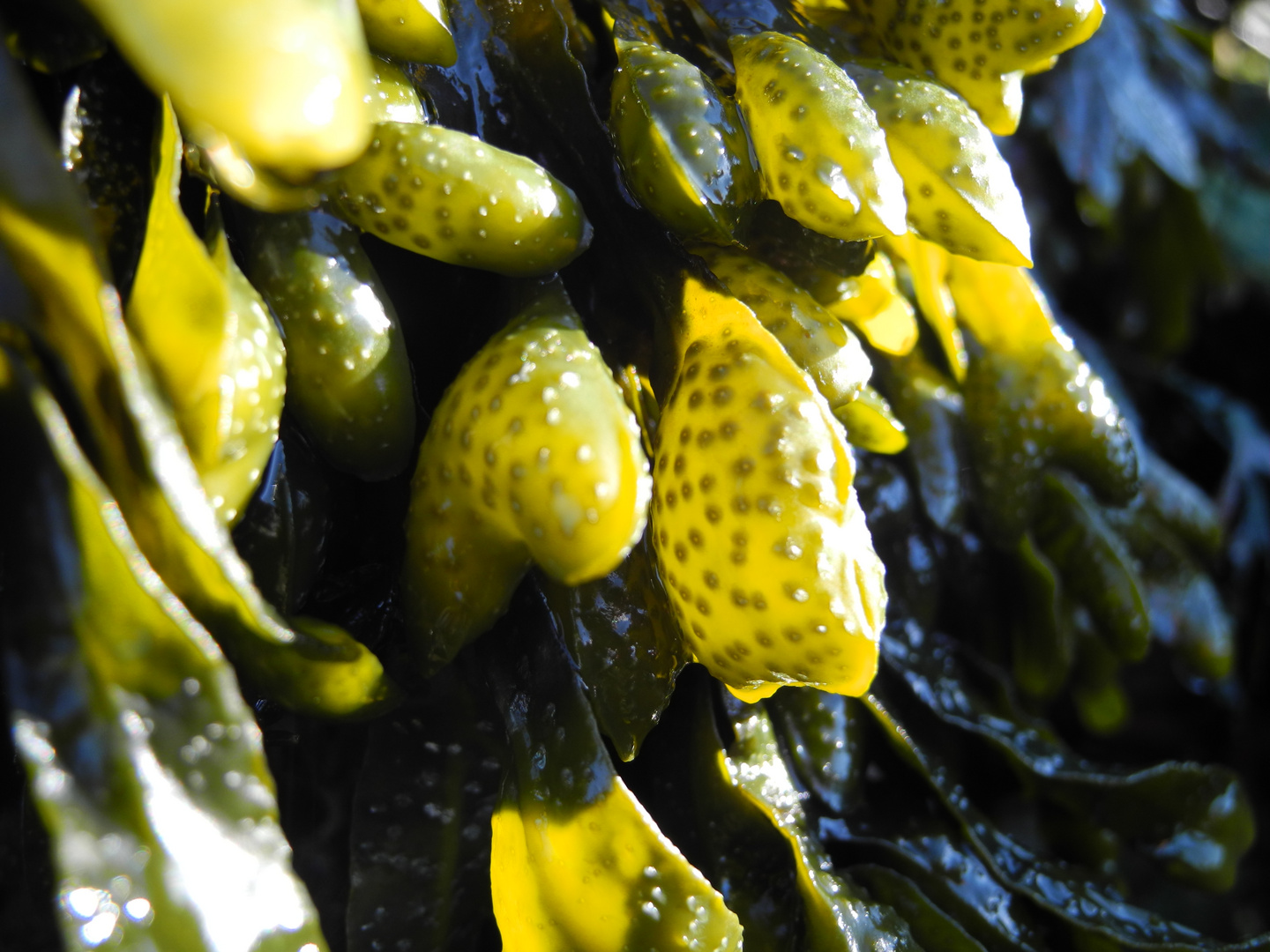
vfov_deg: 49.7
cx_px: 635
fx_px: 1027
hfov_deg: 63.4
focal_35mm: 28
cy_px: 476
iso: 100
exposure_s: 1/125
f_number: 2.8
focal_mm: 6
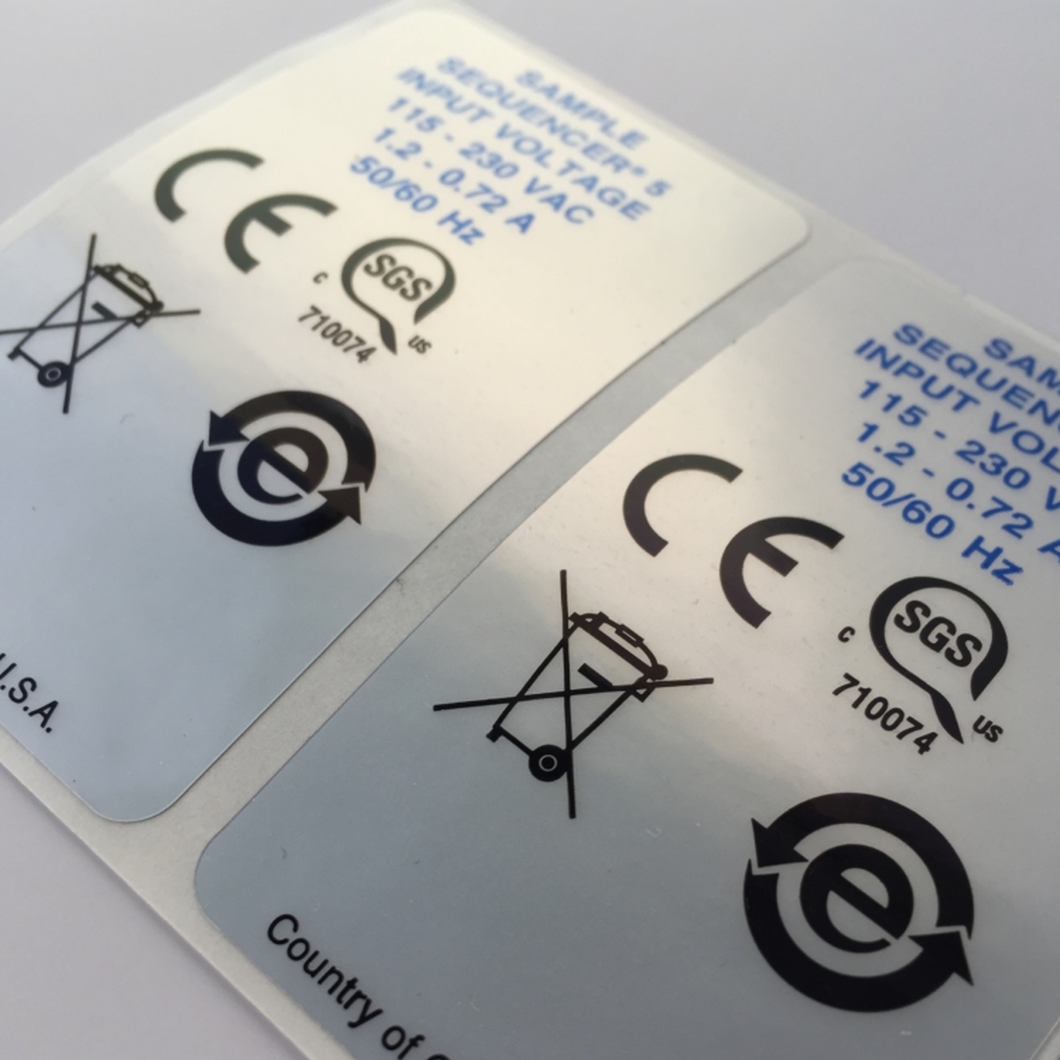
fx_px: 1213
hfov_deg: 47.2
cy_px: 677
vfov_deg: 46.7
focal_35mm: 35
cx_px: 533
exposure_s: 1/120
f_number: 2.2
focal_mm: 4.15
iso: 32
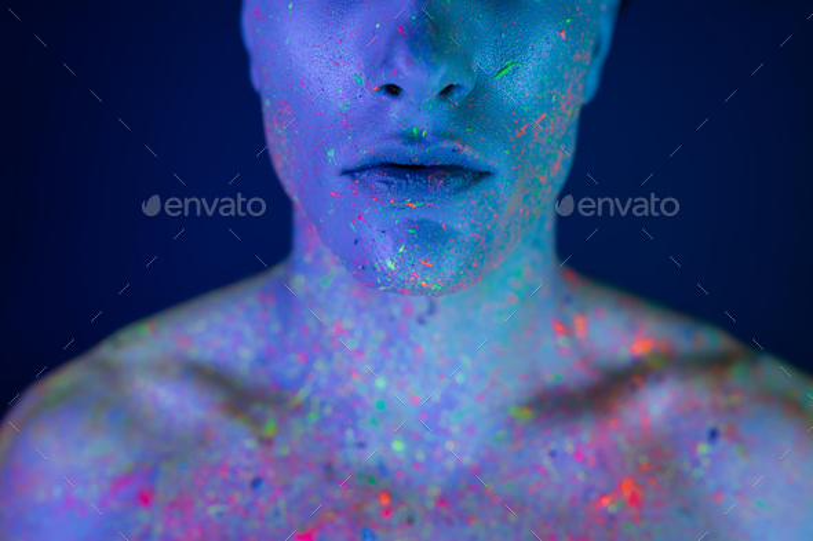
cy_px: 270
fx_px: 790
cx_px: 406
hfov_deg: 54.4
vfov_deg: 37.8
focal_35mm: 35
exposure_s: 1/250
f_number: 3.5
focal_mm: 35
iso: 250
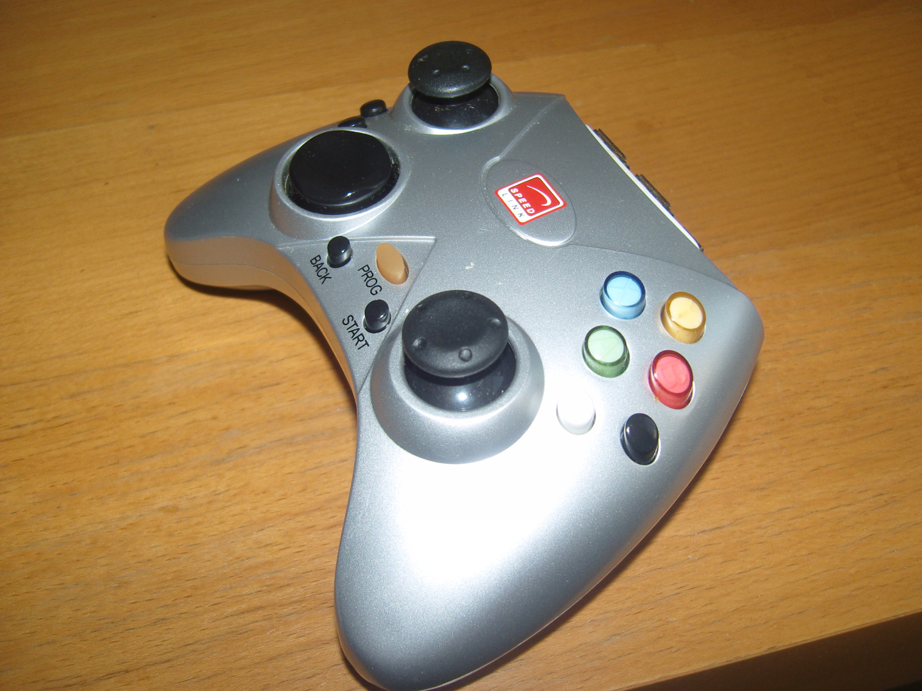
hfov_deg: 54.0
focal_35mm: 34
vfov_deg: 41.8
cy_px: 346
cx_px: 461
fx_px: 906
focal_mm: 7.3
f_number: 2.8
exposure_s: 1/40
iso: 100
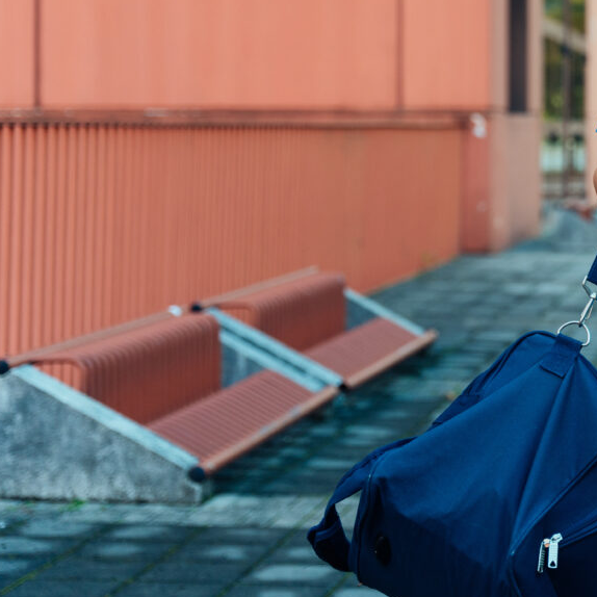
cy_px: 105
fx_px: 2114
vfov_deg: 15.9
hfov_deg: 15.4
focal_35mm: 108
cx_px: 759
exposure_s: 1/400
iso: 250
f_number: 2.8
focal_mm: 47.6
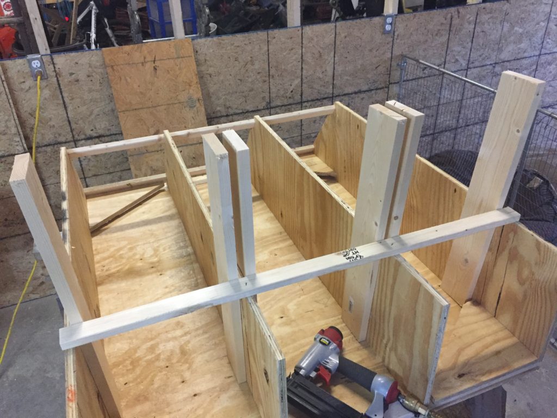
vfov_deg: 48.2
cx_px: 278
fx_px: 467
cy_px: 209
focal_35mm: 29
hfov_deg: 61.7
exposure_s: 1/30
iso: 250
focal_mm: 4.15
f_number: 2.2
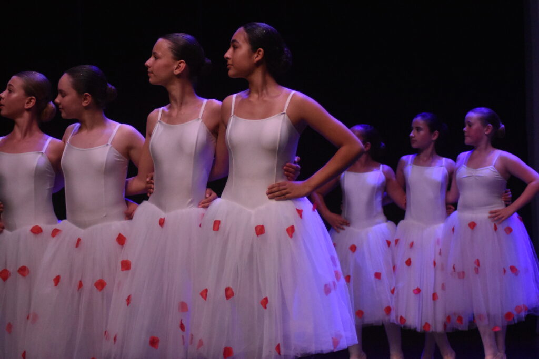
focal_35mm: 105
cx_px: 270
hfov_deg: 19.5
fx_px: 1572
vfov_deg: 13.0
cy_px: 180
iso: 5000
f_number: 4
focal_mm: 70
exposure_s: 1/160
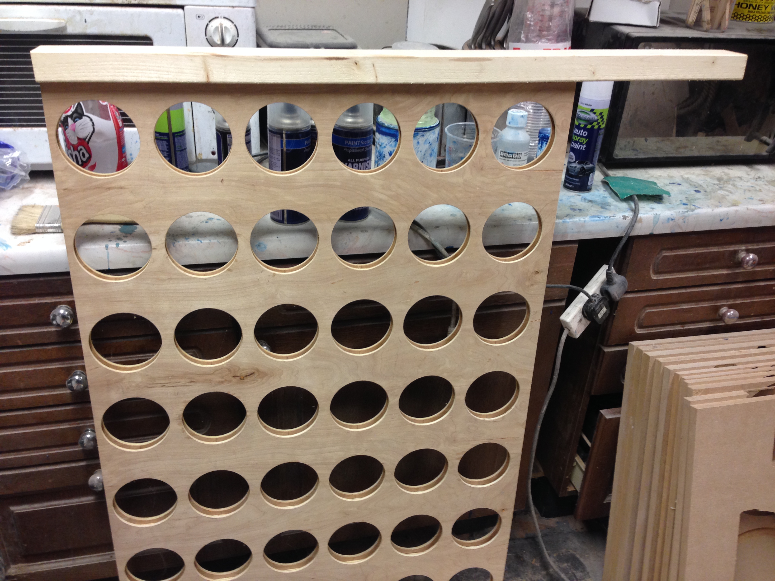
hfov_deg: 55.4
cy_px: 290
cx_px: 388
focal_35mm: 33
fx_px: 739
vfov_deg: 42.9
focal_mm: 4.12
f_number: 2.4
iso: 80
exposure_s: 1/20
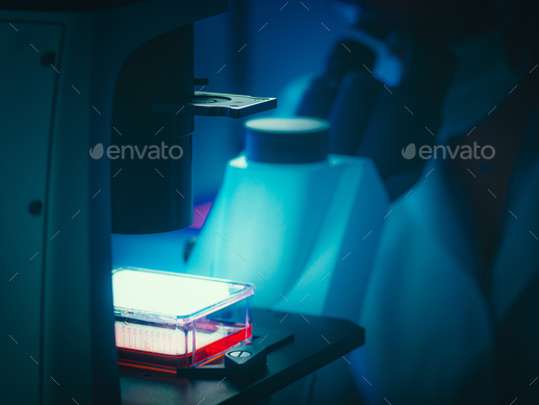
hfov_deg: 17.1
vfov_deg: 12.9
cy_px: 201
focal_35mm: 115
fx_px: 1791
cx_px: 289
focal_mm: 105
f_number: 5
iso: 100
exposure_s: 1/200
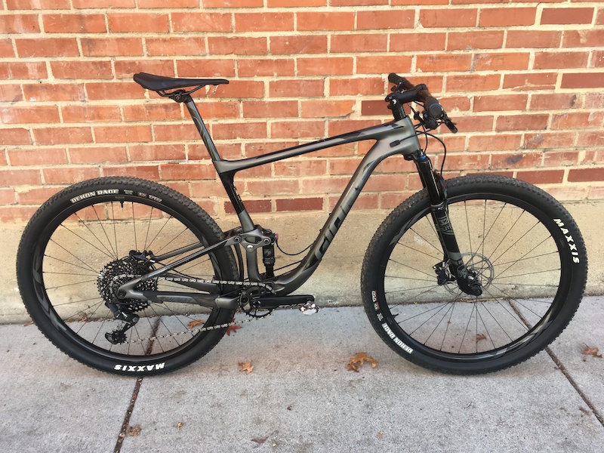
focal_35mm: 29
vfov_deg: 48.2
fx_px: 506
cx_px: 302
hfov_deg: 61.7
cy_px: 226
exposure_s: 1/60
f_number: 2.2
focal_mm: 4.15
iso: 32
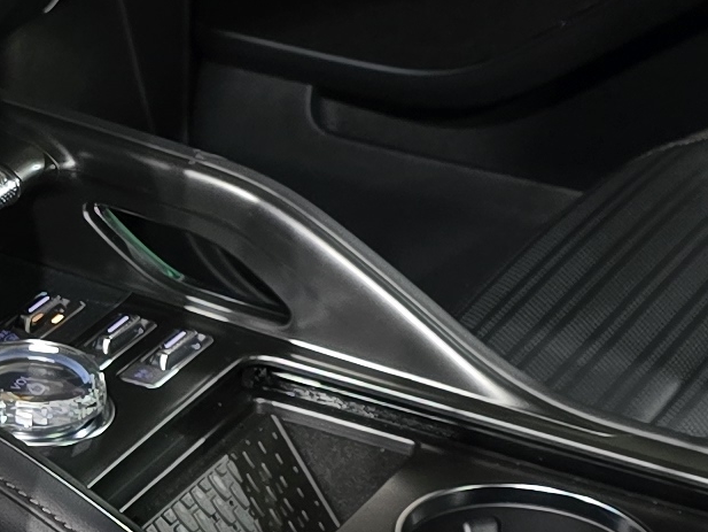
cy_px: 425
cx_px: -295
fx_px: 3048
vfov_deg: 9.9
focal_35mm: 149
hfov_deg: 12.7
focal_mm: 6.3
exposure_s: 1/30
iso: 320
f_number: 1.7
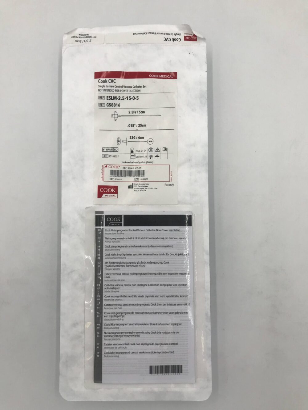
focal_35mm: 28
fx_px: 332
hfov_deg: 49.8
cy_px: 205
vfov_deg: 63.4
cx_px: 154
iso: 20
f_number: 1.8
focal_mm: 3.99
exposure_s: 1/303
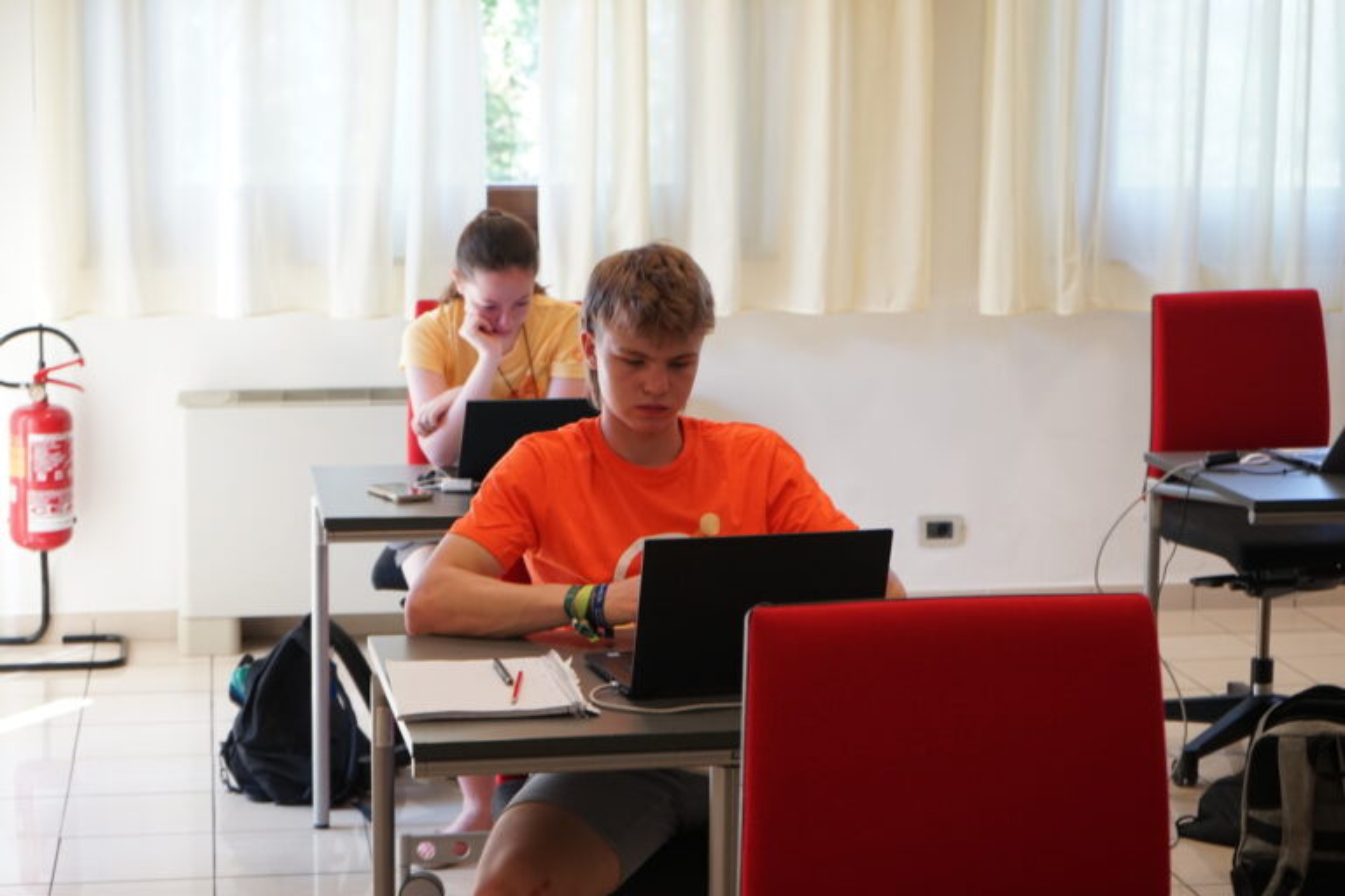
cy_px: 448
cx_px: 672
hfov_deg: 28.8
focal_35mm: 70
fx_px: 2615
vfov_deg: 19.5
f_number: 6.3
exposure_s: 1/60
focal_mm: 70
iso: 1000
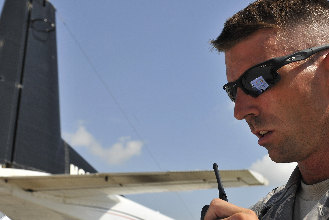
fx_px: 539
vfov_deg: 22.6
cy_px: 186
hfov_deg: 33.7
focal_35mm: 59
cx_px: 215
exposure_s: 1/1250
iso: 250
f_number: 6.3
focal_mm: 31
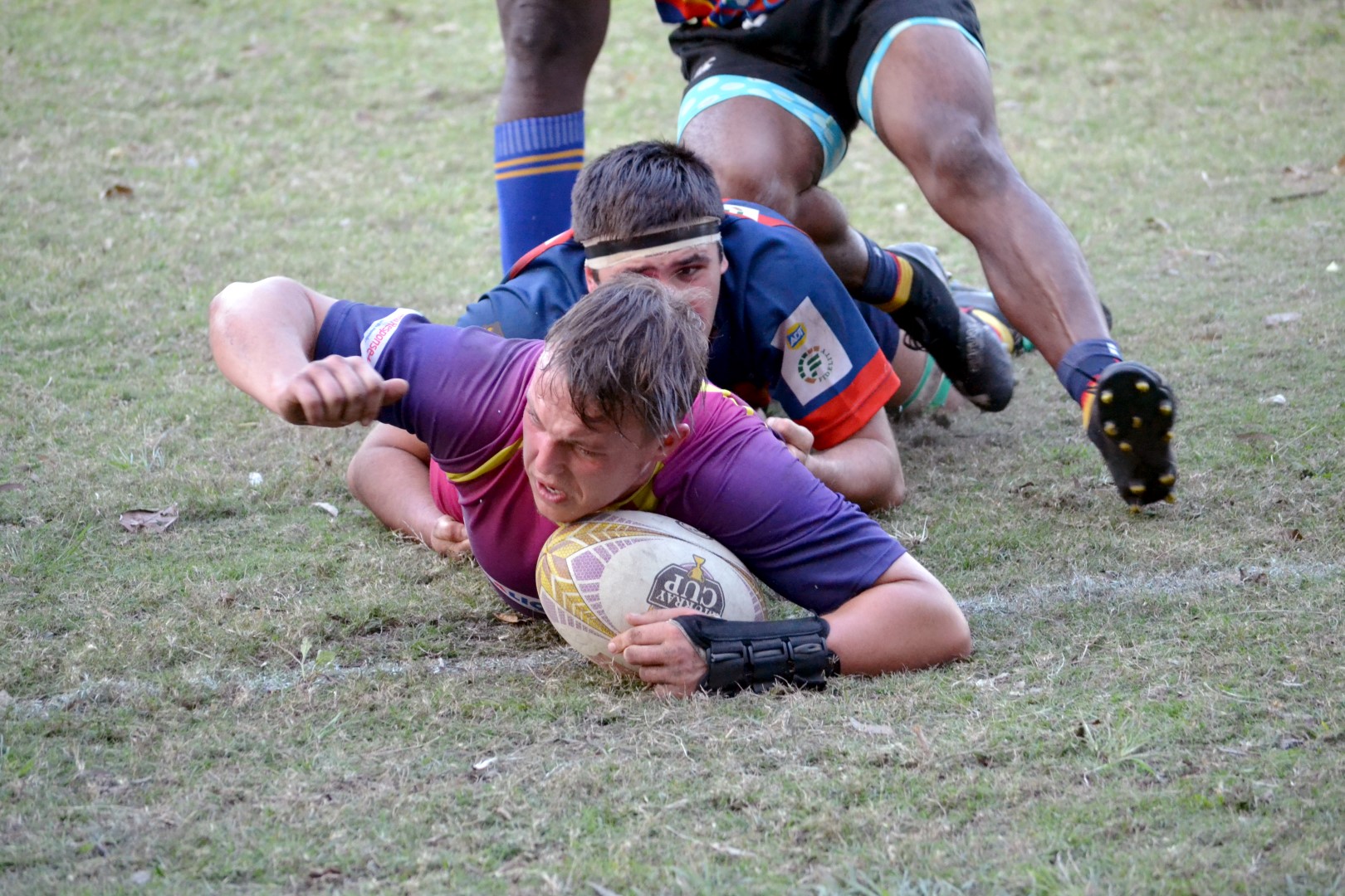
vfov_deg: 8.7
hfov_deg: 13.0
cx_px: 672
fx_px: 5884
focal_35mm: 158
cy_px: 448
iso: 3200
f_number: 4.5
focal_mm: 105
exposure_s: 1/320
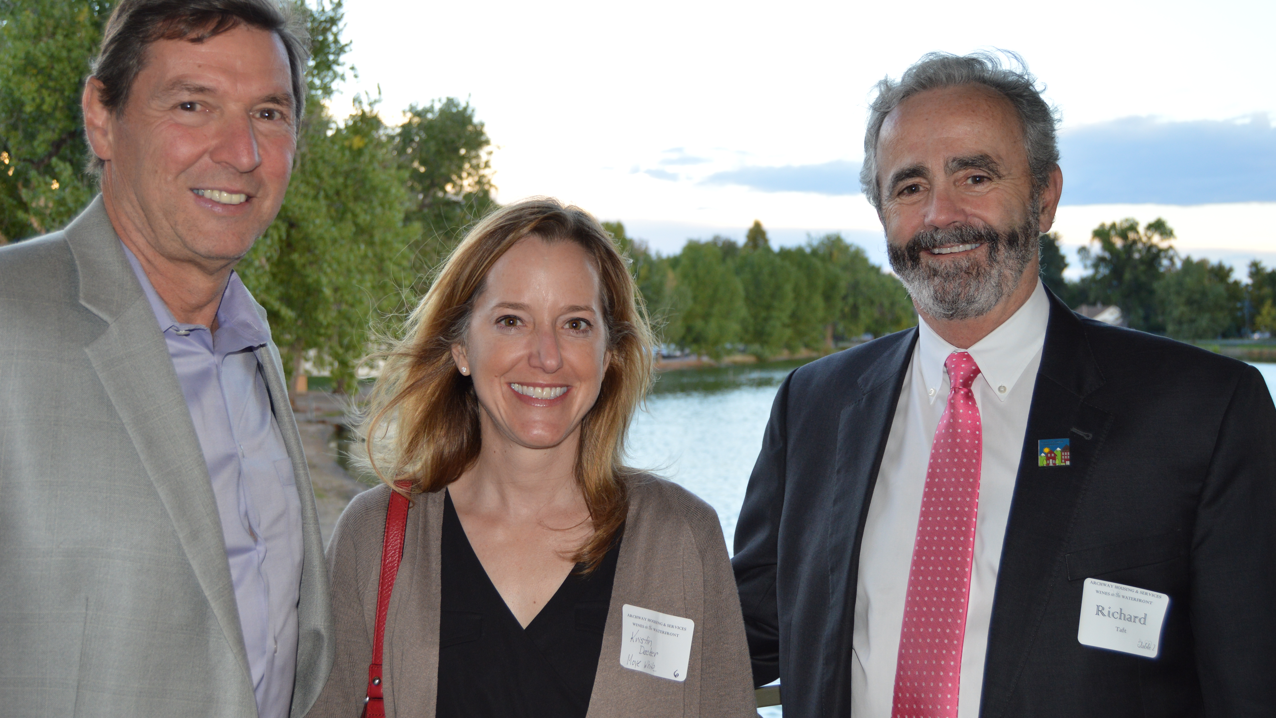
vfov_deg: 27.1
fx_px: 1489
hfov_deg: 46.4
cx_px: 638
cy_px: 322
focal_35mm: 44
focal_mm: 28
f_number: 4
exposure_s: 1/125
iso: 320
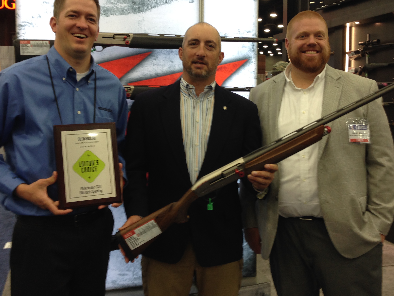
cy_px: 124
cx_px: 193
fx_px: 512
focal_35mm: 45
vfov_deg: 32.1
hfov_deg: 42.1
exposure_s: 1/24
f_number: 2.4
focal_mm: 4.12
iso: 50
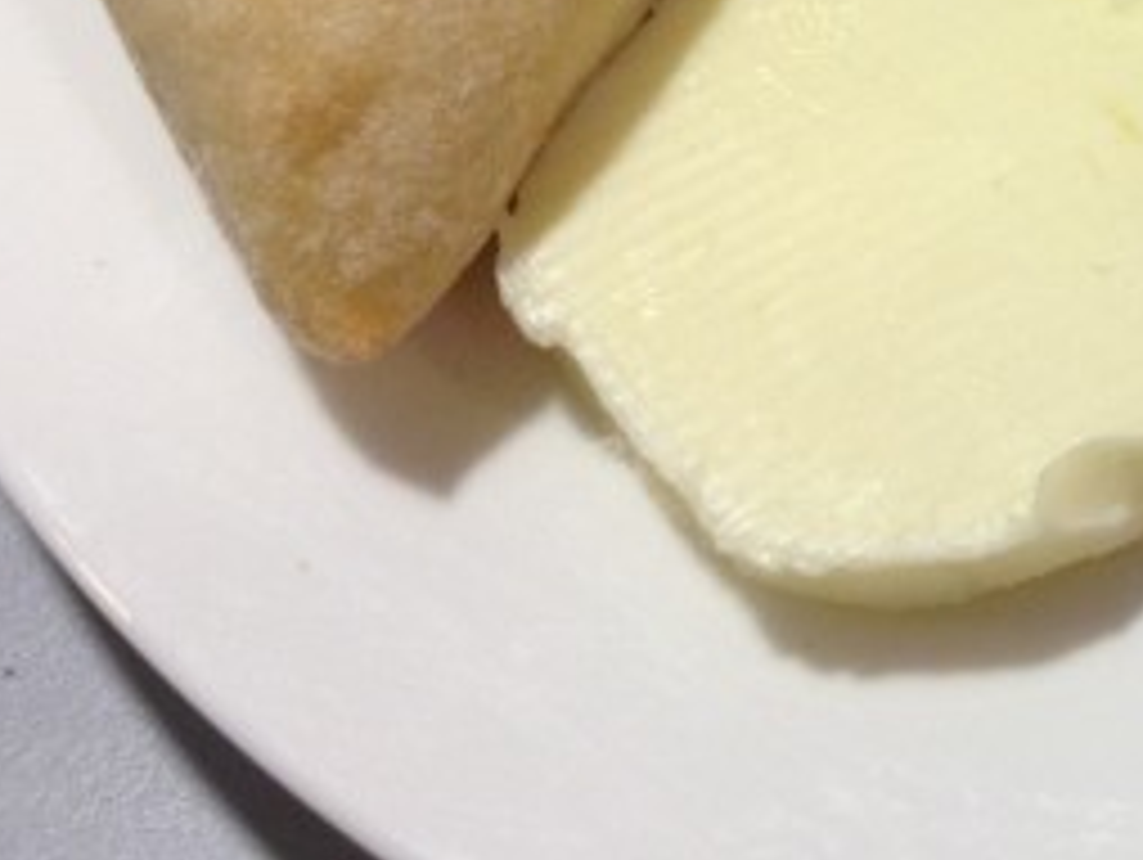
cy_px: -360
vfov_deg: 10.2
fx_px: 4660
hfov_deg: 13.1
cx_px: 1800
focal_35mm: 141
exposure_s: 1/24
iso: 64
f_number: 2.4
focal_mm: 4.28
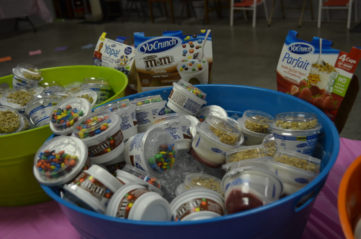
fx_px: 390
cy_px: 120
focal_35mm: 39
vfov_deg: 34.1
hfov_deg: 49.6
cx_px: 180
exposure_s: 1/60
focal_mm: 26
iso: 400
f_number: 4.2
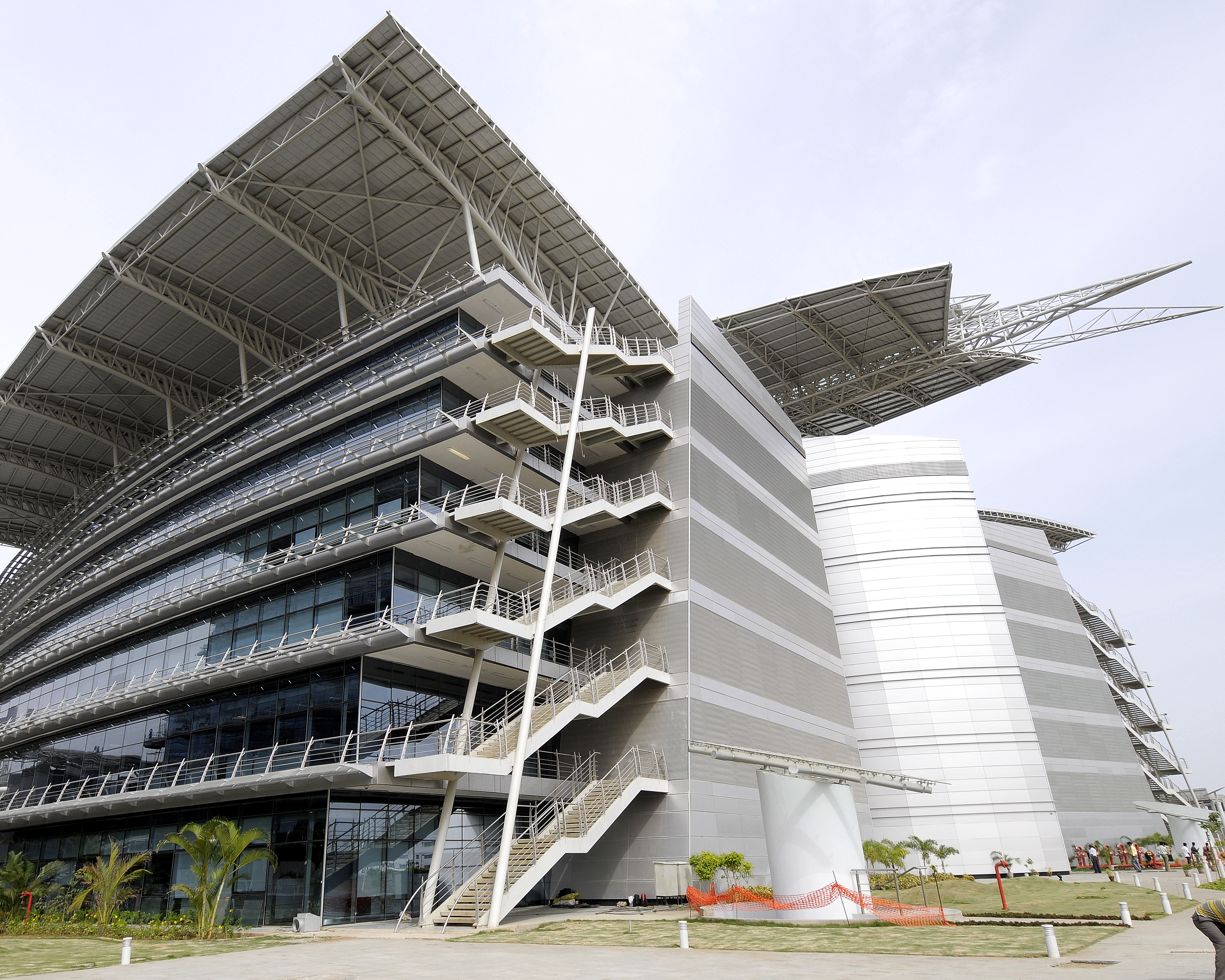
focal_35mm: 24
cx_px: 518
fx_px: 870
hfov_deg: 69.9
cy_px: 492
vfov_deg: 58.8
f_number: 10
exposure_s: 1/125
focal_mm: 14
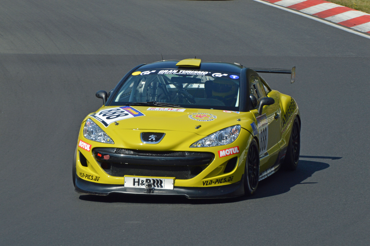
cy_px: 123
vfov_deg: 3.8
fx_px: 3697
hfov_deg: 5.7
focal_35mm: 360
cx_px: 185
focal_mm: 240
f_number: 16
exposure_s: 1/500
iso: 400
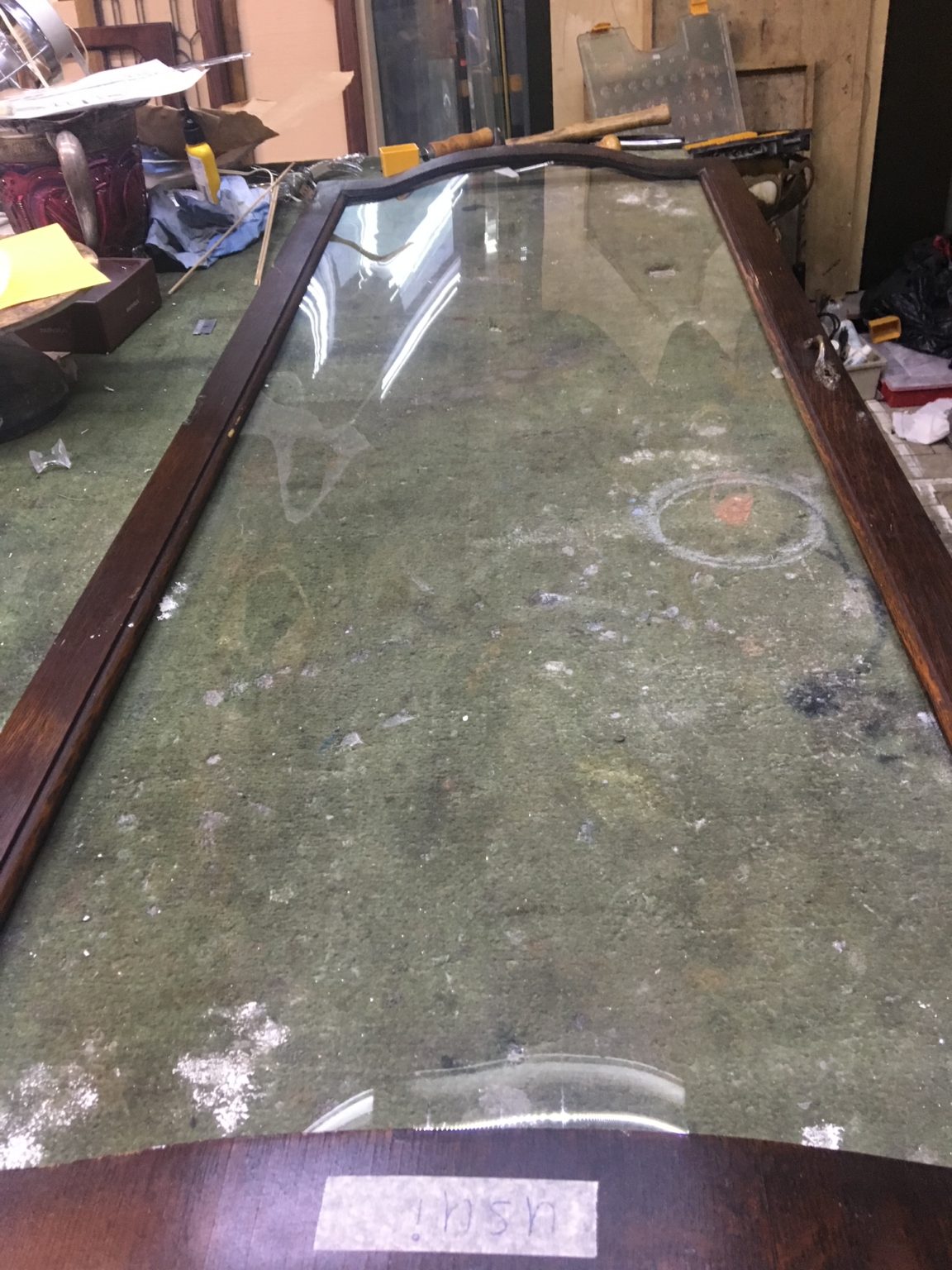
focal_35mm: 29
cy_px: 635
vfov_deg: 61.7
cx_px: 476
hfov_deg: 48.2
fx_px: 1063
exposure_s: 1/30
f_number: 2.2
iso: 160
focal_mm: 4.15
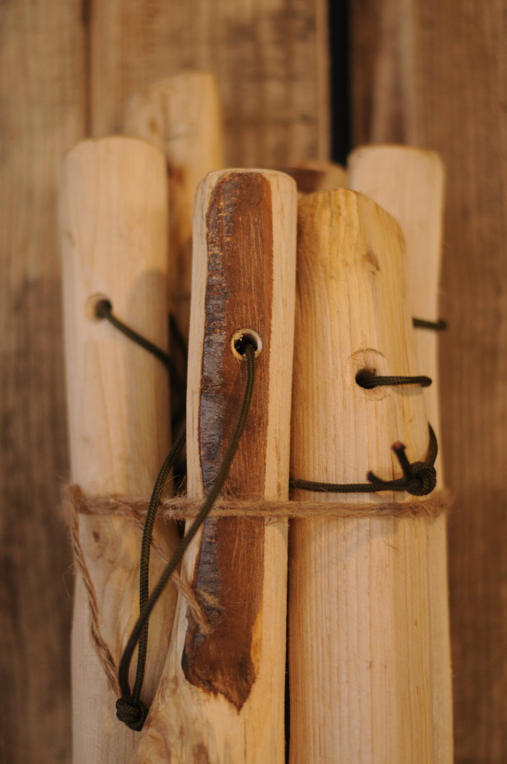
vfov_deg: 27.0
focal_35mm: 75
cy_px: 382
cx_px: 254
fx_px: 1589
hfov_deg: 18.1
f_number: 1.8
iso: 400
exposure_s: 1/2500
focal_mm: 50
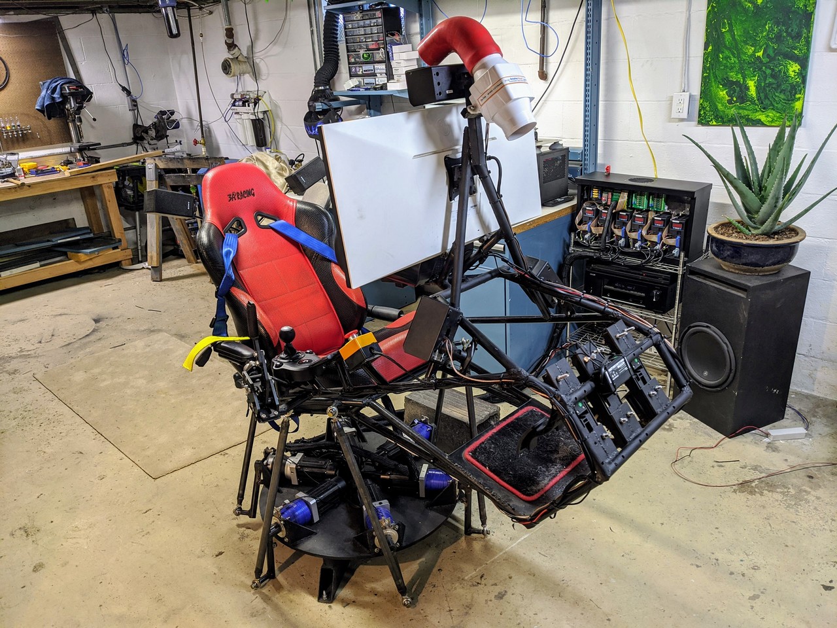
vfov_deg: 51.4
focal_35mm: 27
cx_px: 418
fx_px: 653
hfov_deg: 65.3
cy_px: 314
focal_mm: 4.38
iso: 71
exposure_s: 1/24
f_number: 1.73
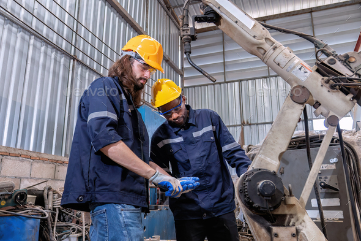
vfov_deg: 43.6
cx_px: 180
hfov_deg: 61.9
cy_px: 120
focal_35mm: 30
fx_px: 301
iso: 320
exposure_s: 1/125
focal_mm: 20
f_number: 2.8
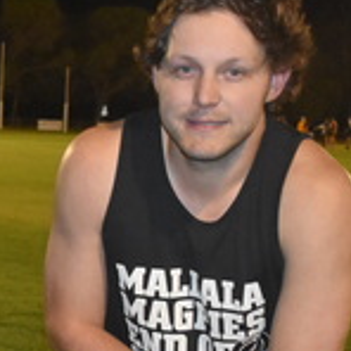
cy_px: 381
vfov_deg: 13.5
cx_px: -176
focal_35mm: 127
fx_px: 1455
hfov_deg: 13.0
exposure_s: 1/60
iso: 3200
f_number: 3.8
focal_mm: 23
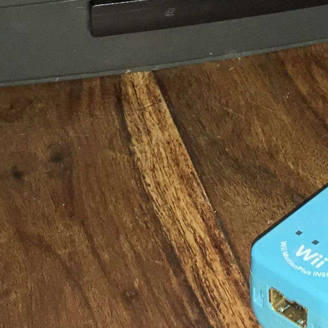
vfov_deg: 13.2
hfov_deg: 13.9
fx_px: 1319
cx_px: 358
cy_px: -208
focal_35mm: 123
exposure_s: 1/64
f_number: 1.8
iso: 20
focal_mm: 3.99
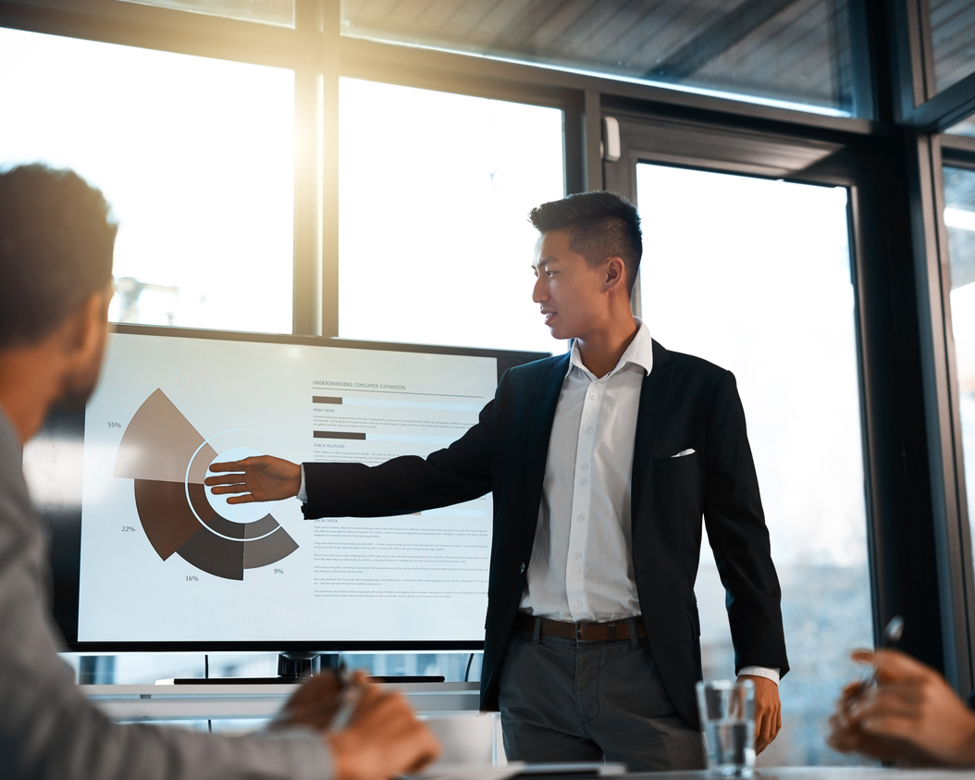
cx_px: 551
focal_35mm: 57
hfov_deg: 33.0
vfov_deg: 26.7
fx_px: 1645
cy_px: 389
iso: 320
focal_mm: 50
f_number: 1.8
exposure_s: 1/320
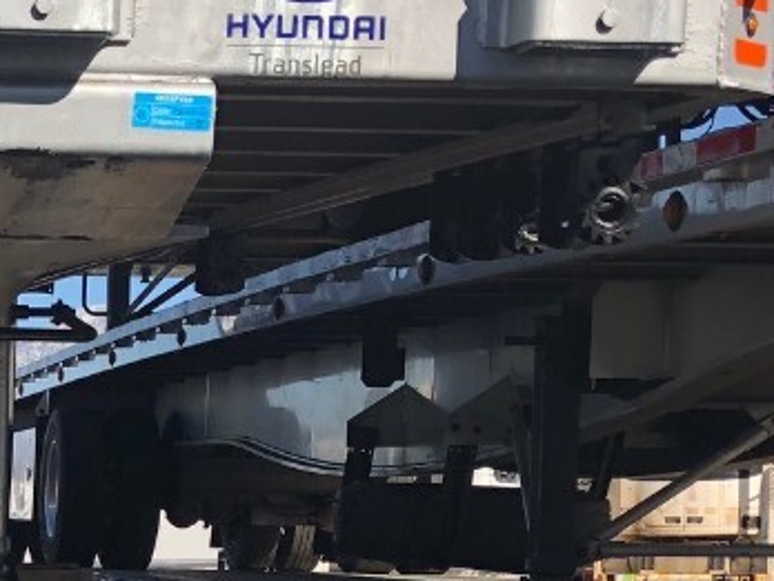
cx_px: -187
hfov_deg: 18.0
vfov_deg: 13.9
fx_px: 2303
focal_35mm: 103
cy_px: 728
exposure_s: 1/1715
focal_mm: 3.99
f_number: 1.8
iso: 20
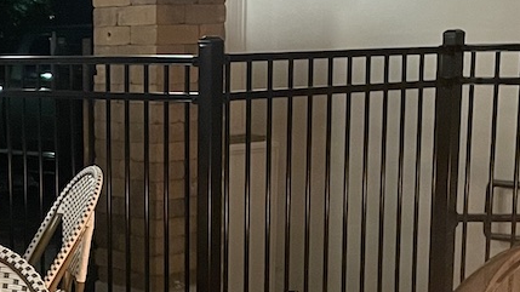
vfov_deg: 12.0
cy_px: 324
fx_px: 1365
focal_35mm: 99
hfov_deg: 20.9
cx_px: -1
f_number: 1.6
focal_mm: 4.2
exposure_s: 1/30
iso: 800
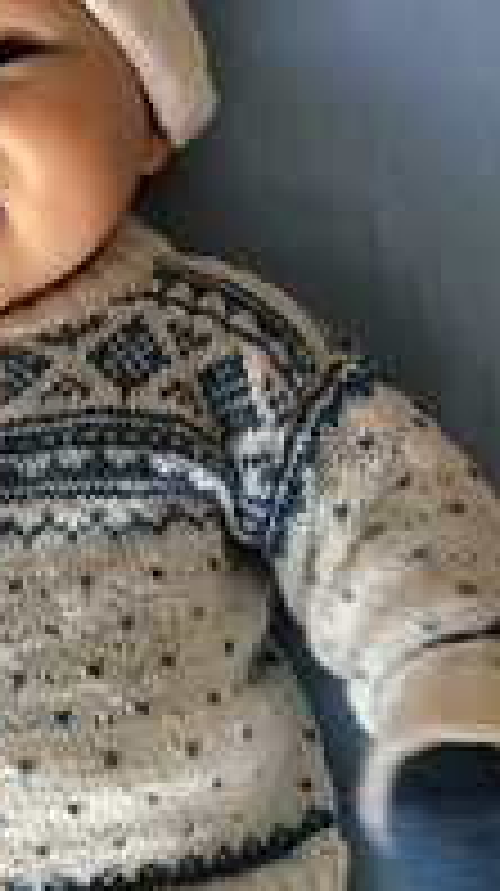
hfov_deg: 13.5
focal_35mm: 88
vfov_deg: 23.7
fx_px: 2079
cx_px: -16
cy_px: 760
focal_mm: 3.3
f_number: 2.4
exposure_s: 1/50
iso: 50
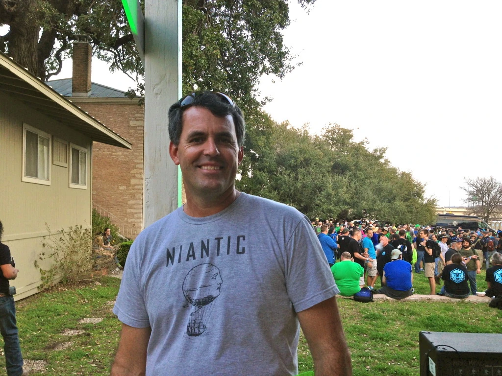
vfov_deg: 42.9
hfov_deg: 55.4
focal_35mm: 33
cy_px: 188
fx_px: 479
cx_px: 251
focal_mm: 4.12
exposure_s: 1/120
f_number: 2.4
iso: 64
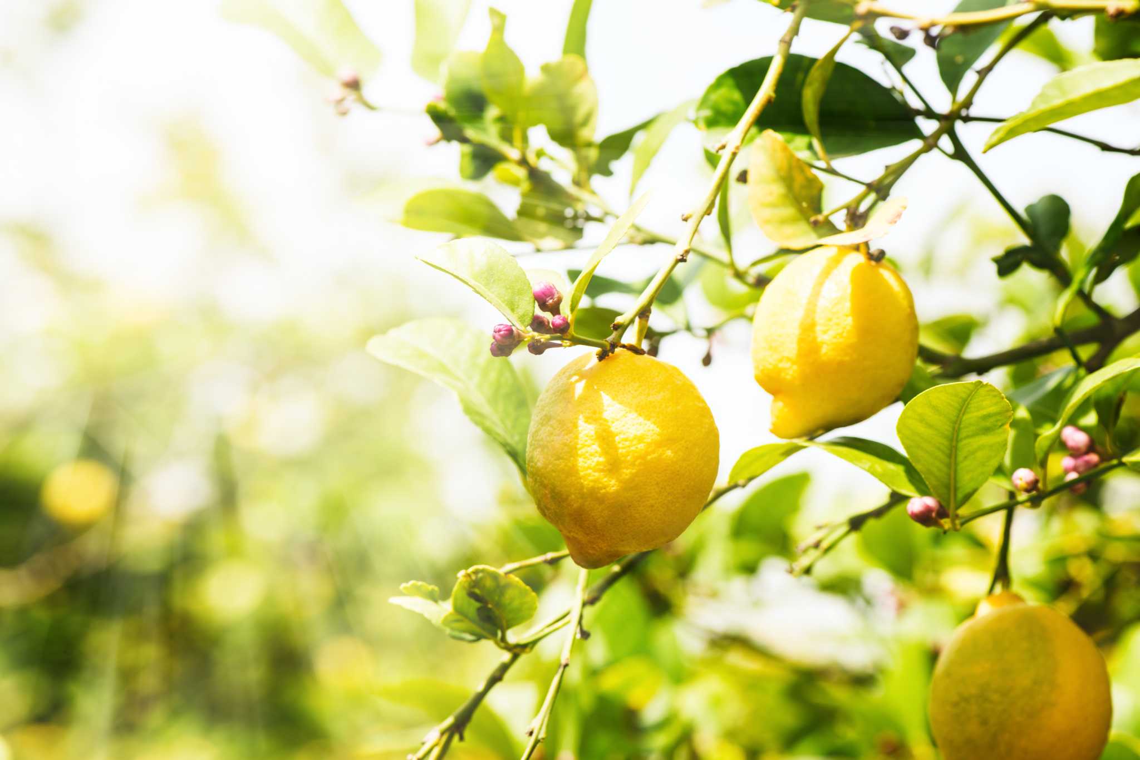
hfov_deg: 19.5
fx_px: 3325
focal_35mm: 105
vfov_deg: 13.0
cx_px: 570
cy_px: 380
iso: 100
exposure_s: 1/160
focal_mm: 105
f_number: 7.1
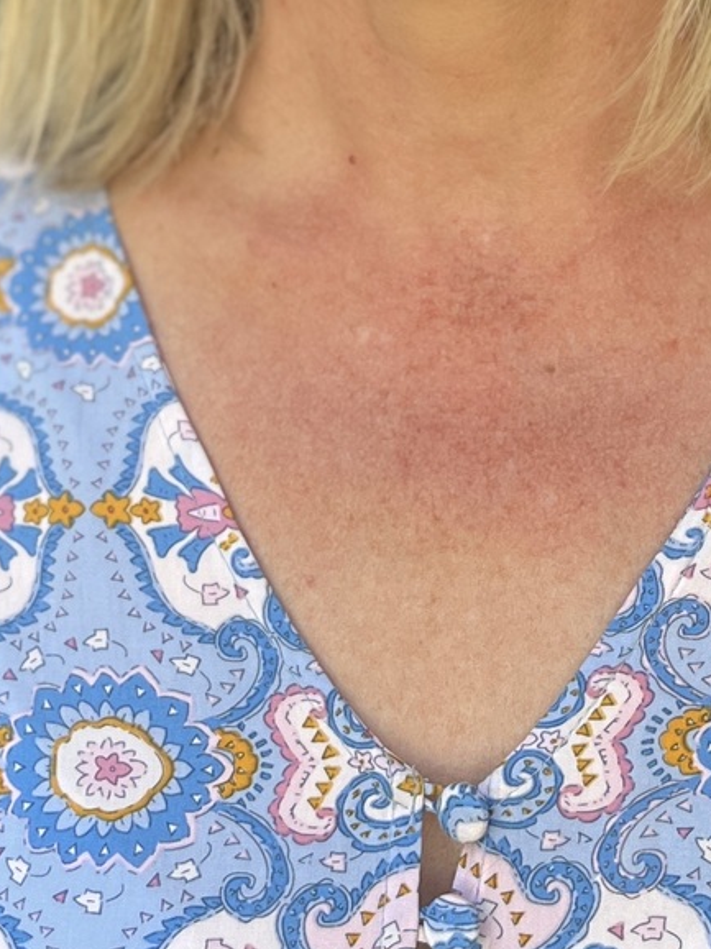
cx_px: 379
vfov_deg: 19.0
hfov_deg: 15.4
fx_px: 2631
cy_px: -259
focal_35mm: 96
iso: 50
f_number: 1.6
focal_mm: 5.1
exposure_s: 1/508
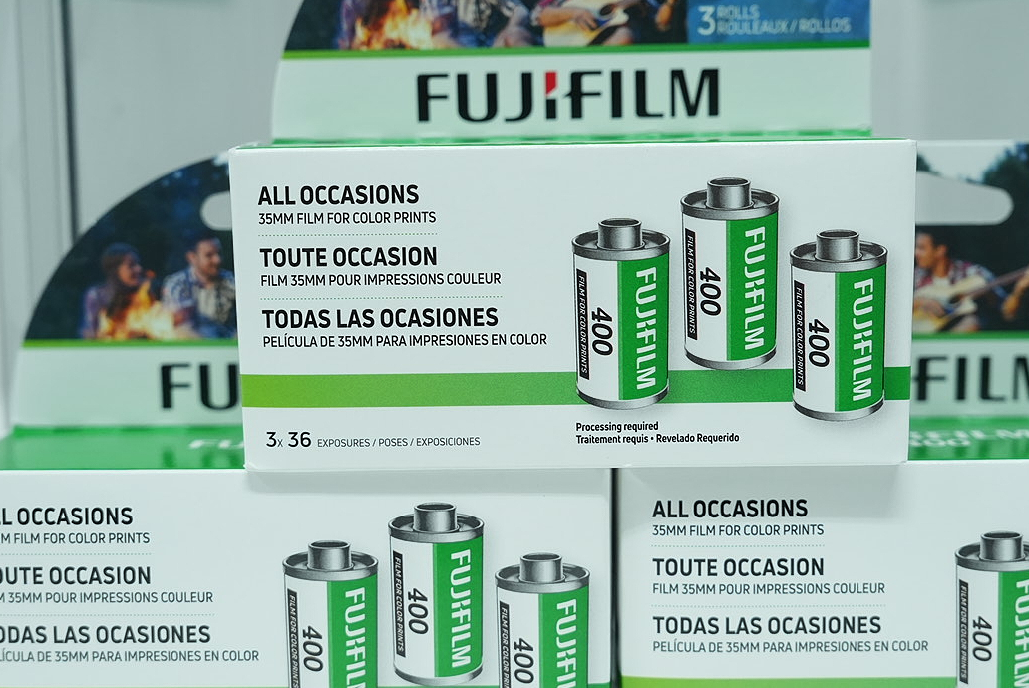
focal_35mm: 72
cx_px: 569
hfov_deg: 28.0
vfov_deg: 19.0
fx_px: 2060
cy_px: 320
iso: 1600
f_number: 4
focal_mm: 46
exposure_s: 1/125
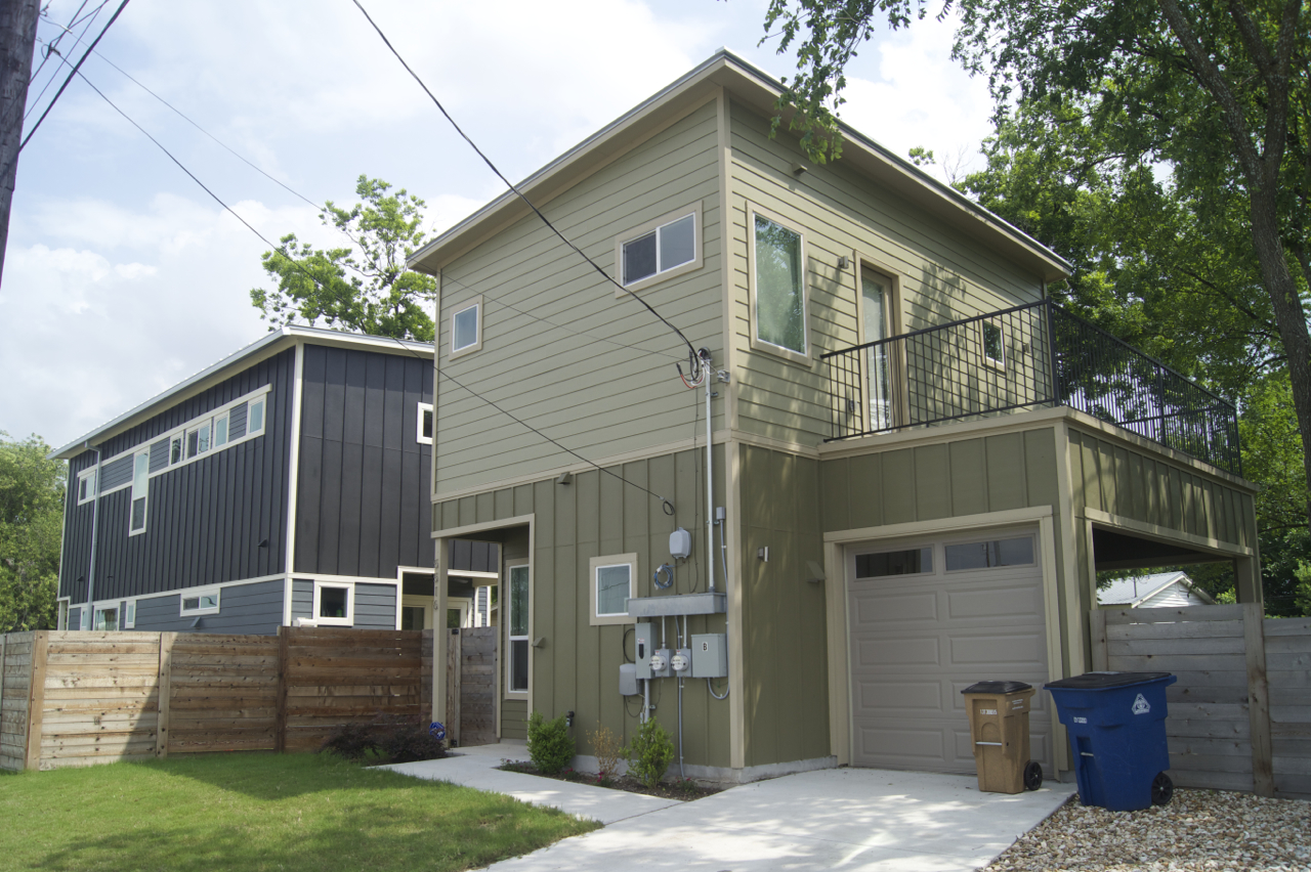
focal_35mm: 27
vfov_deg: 47.9
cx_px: 656
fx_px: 983
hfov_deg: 67.4
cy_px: 436
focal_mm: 18
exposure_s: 1/400
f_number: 5.6
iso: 100
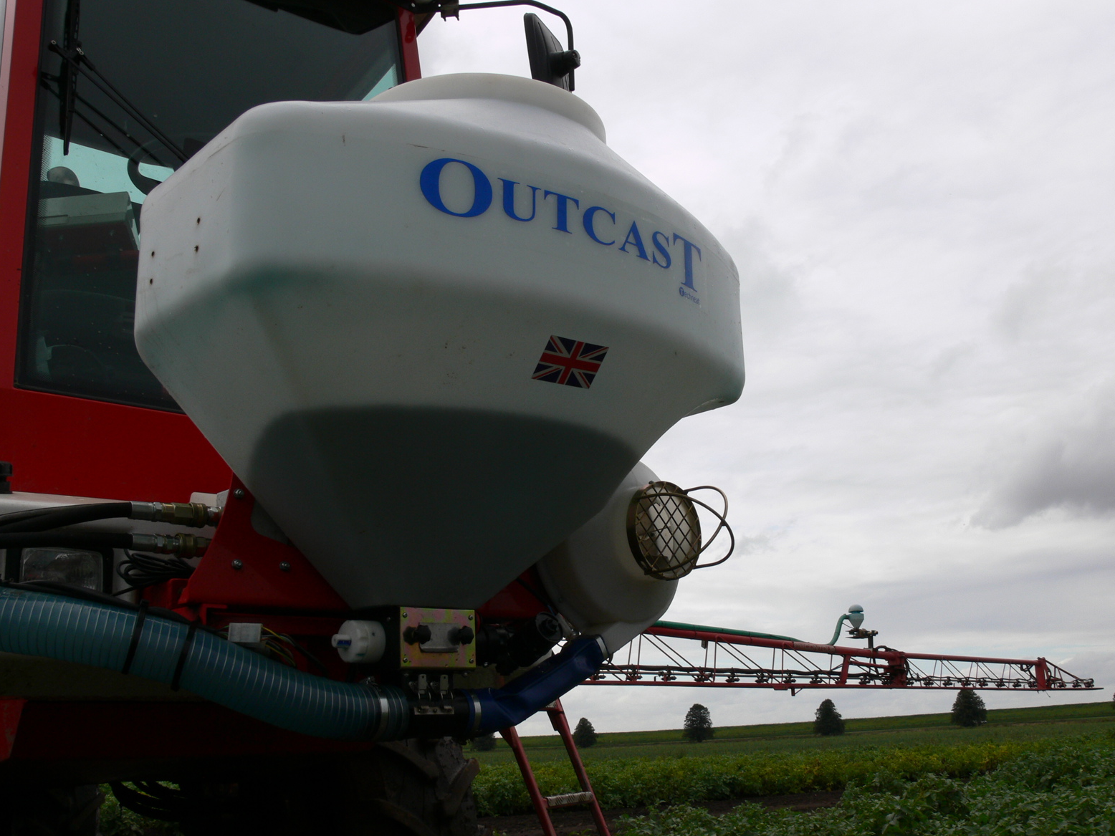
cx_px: 552
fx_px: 1160
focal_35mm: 36
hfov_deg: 51.4
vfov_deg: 39.7
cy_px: 423
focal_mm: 7.4
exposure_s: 1/400
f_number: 5.6
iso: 80
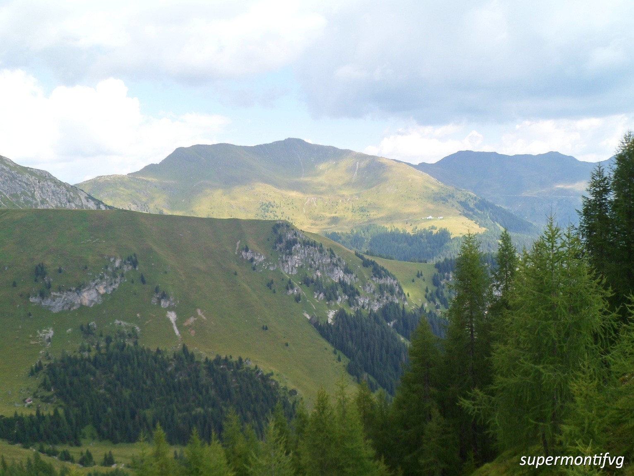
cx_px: 317
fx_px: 623
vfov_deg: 41.8
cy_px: 238
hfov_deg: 54.0
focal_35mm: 34
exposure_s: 1/250
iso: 80
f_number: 3.7
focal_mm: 5.7
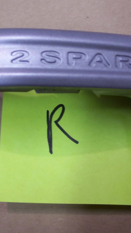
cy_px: 98
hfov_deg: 17.0
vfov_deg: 29.7
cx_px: 77
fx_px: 438
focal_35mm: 71
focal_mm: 7.8
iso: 200
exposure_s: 1/15
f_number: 2.8
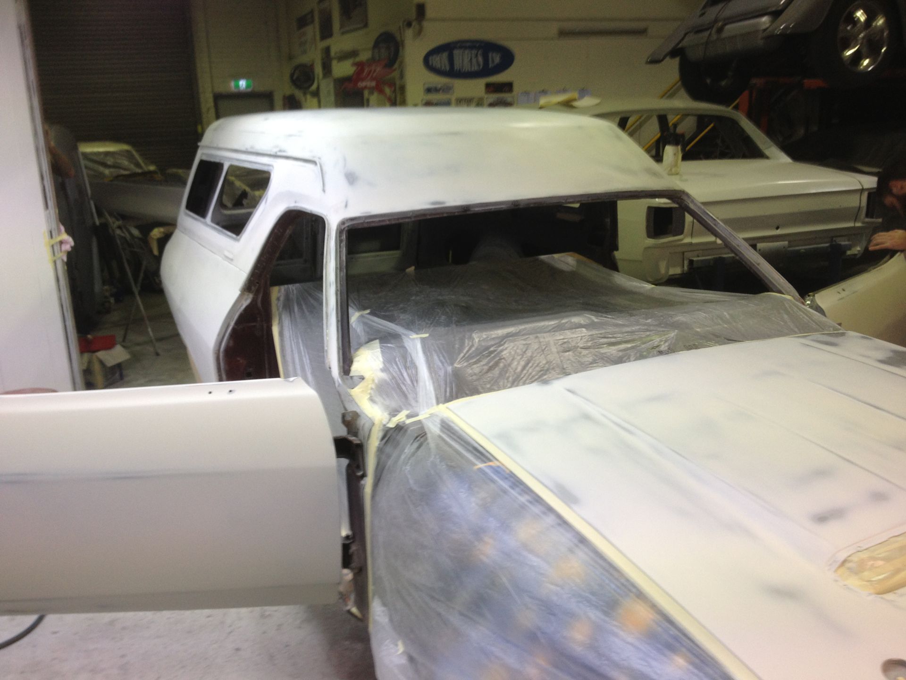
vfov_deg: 40.7
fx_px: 916
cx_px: 453
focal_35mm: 35
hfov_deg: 52.6
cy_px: 340
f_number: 2.4
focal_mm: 4.28
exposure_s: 1/40
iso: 50
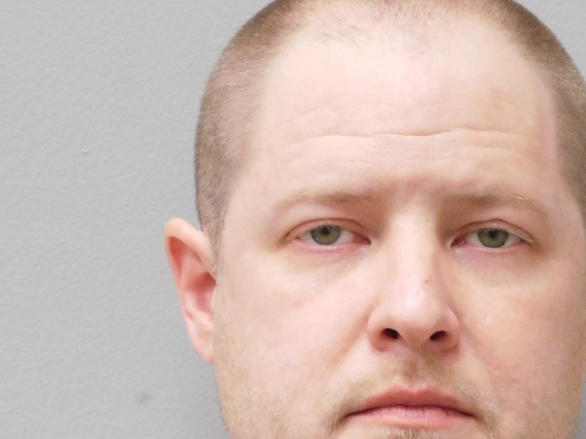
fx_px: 8190
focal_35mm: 484
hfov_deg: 4.1
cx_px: 425
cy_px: 268
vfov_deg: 3.1
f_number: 5.5
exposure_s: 1/20
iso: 800
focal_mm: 48.4
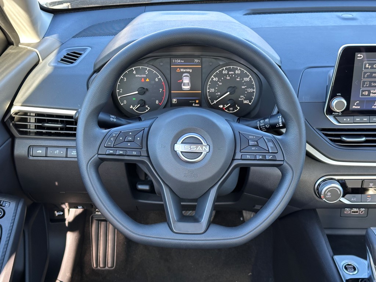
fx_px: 521
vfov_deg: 30.3
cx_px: 188
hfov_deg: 39.7
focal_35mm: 48
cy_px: 141
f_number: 1.78
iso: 100
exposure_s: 1/60
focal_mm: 6.86
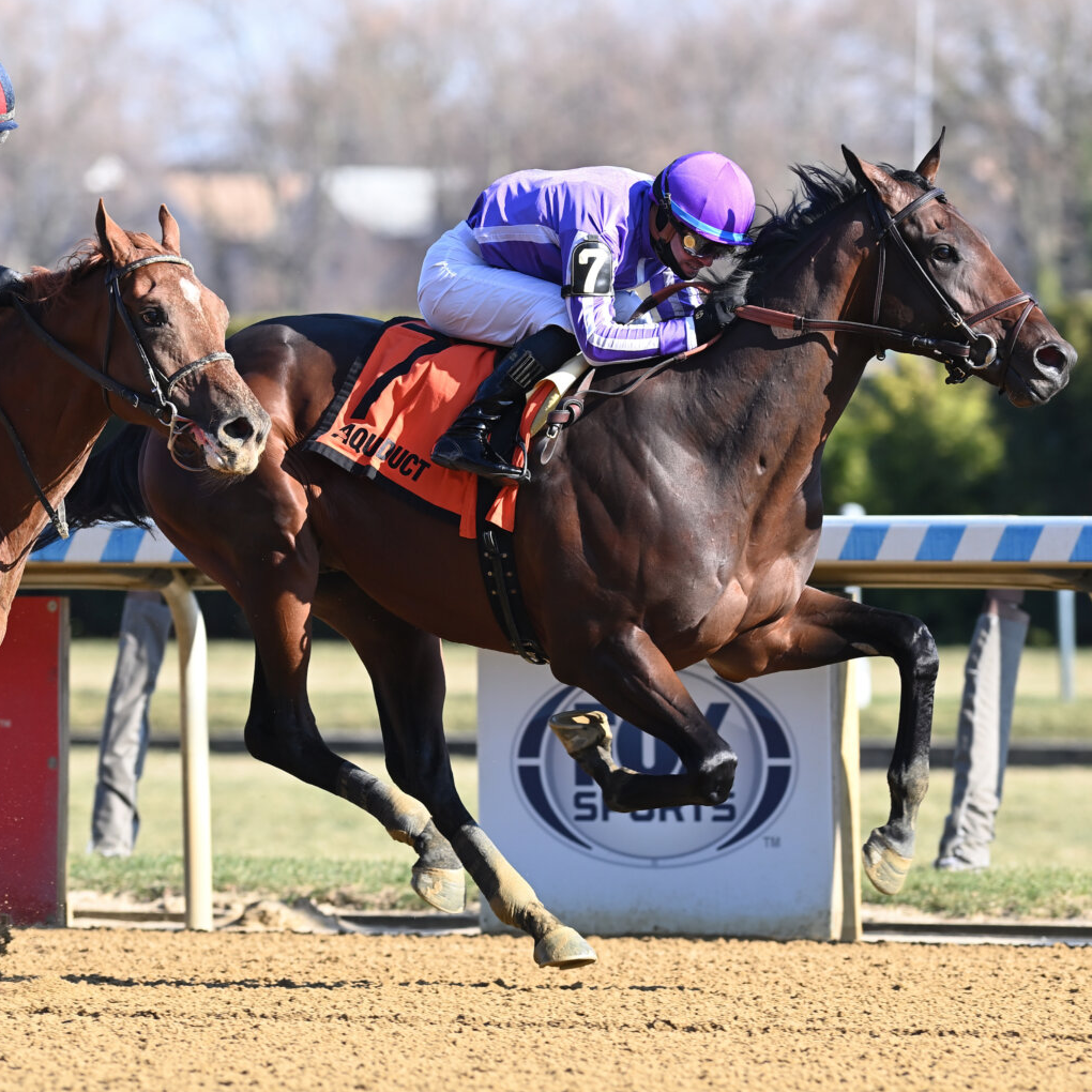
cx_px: 467
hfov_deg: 4.6
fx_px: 13705
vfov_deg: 4.6
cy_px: 545
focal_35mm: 384
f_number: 5.6
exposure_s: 1/2000
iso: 1000
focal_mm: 300
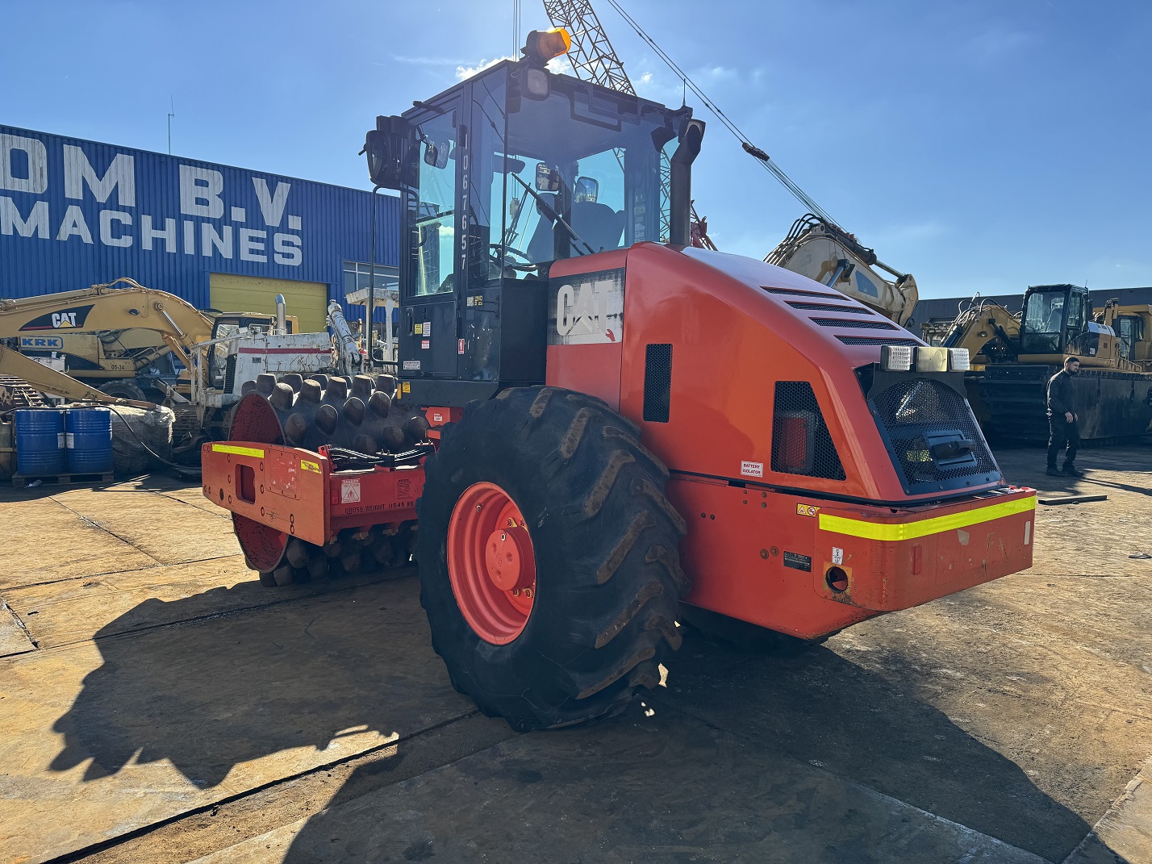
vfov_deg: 56.8
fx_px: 799
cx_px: 576
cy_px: 432
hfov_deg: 71.6
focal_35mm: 24
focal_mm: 6.76
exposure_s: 1/2833
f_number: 1.78
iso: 80
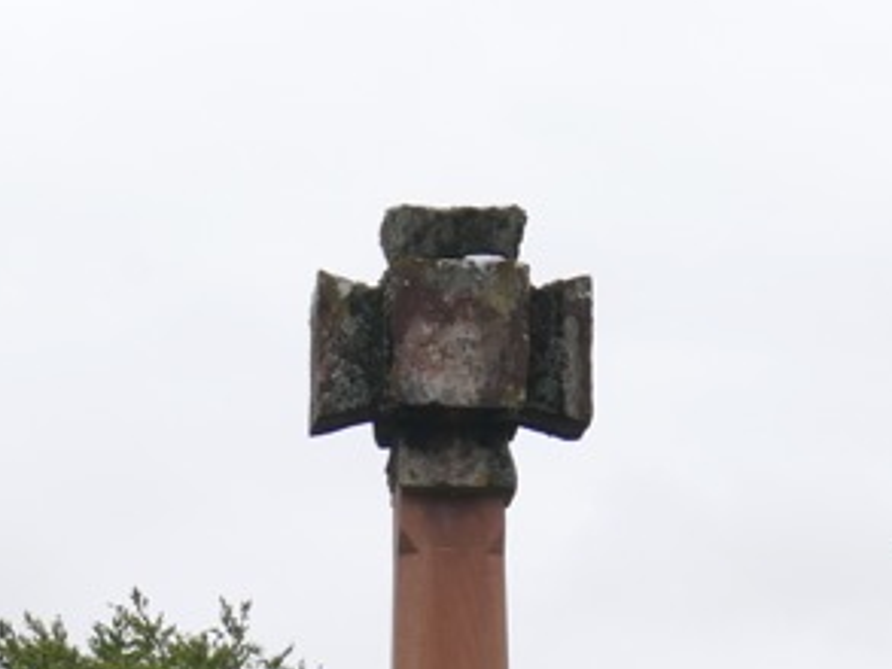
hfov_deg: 7.3
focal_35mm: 271
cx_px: 85
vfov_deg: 5.4
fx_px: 6986
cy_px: 1194
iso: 200
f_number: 7.1
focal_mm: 31
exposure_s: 1/250
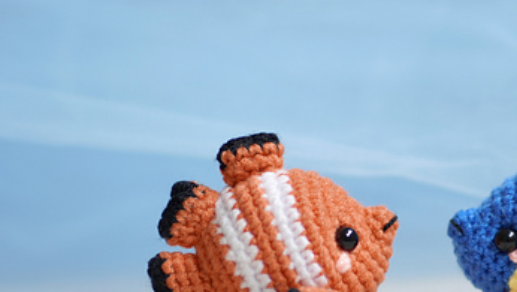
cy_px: 251
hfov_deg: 8.7
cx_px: 433
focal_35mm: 247
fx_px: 3387
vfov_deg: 4.9
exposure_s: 1/160
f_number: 2.2
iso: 160
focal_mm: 85
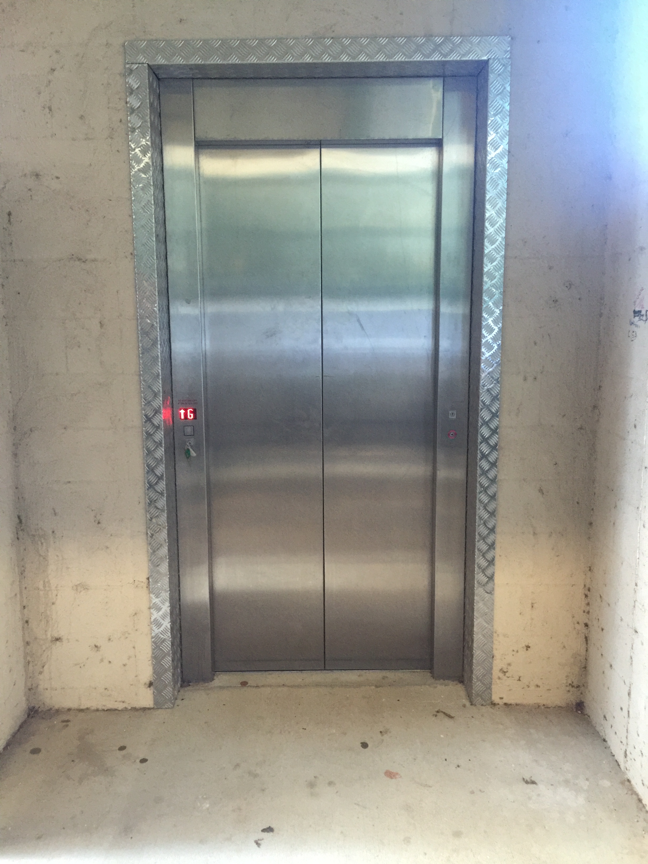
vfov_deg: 61.7
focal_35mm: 29
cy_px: 432
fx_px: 724
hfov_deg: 48.2
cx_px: 324
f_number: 2.2
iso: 160
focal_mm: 4.15
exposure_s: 1/8
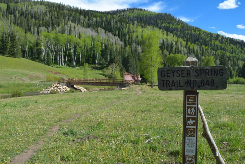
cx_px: 122
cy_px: 82
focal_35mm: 33
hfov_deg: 57.2
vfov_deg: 40.0
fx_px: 225
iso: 200
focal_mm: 22
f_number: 10
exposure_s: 1/400
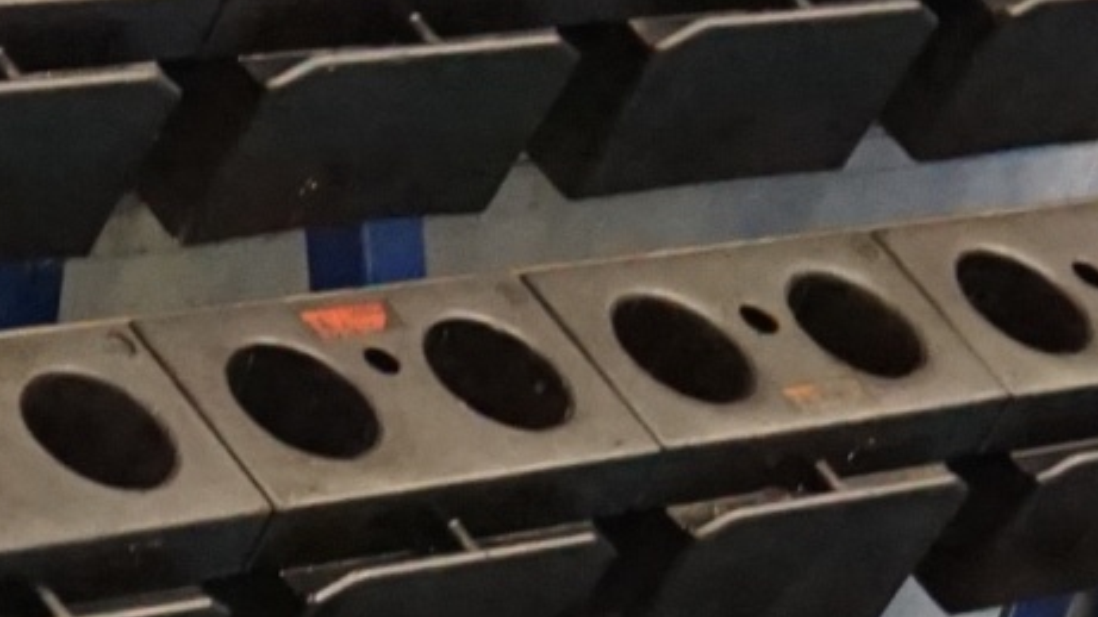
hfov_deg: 9.2
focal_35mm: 234
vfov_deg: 5.2
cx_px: 201
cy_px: 853
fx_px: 6802
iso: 3200
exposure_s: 1/50
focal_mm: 21
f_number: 4
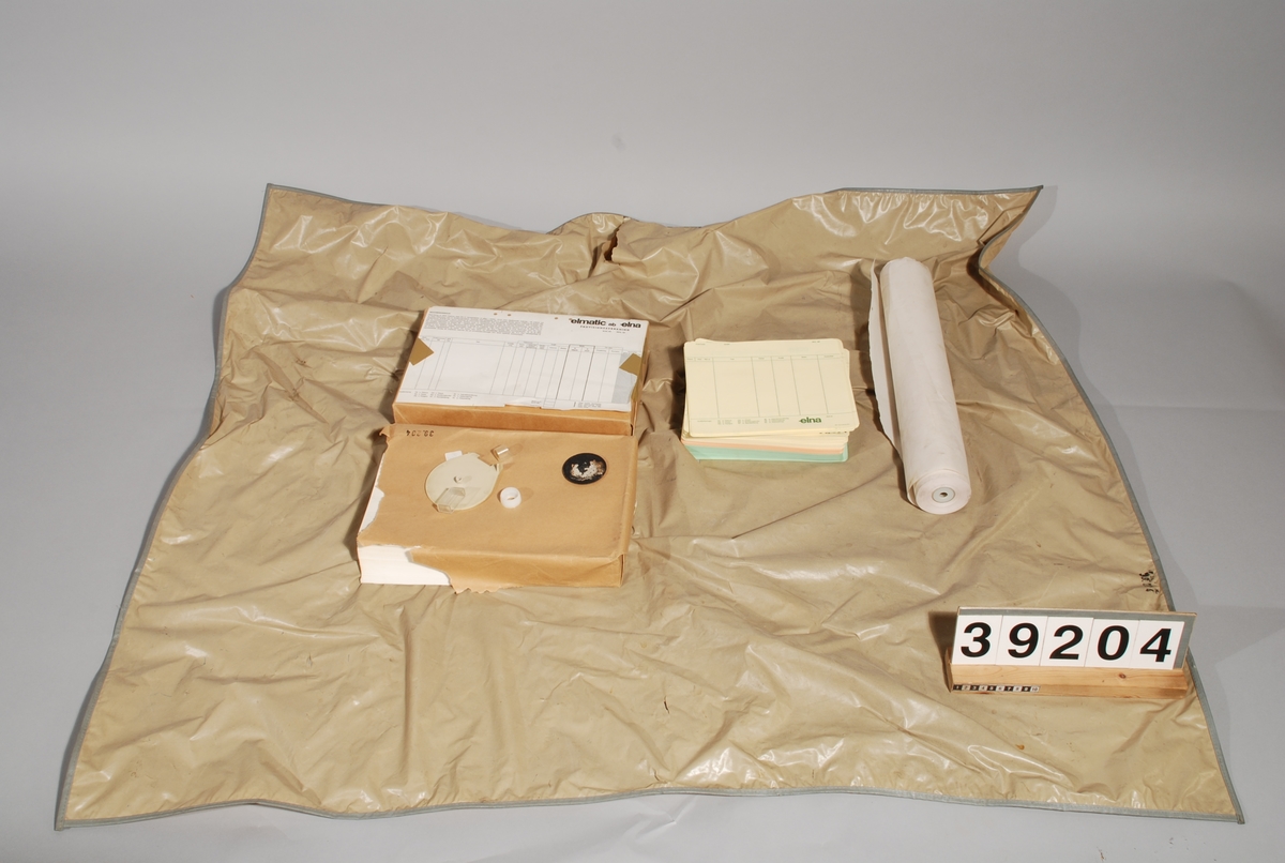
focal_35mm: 39
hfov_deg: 49.5
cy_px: 432
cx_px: 642
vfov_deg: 34.4
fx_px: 1395
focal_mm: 26
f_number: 16
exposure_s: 1.8
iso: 100
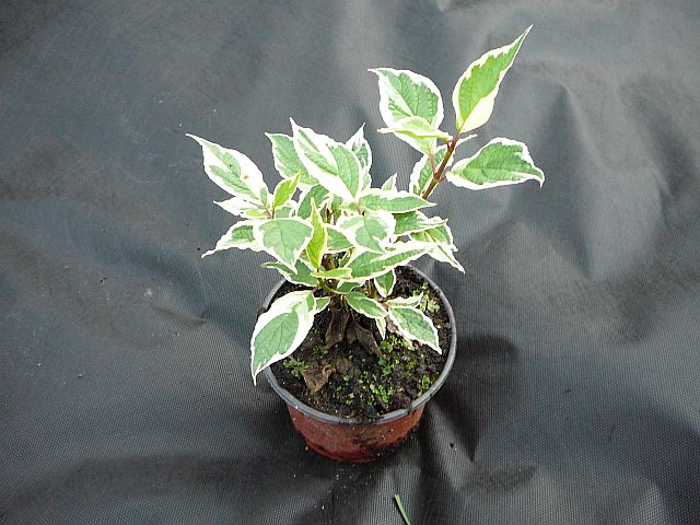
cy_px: 262
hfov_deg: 52.6
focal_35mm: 35
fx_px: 708
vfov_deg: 40.7
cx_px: 350
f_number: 2.8
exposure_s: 1/15
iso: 200
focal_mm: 5.2
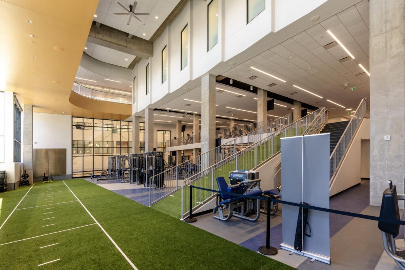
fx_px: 180
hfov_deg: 96.7
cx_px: 202
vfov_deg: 73.8
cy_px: 135
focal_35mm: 16
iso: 400
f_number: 4
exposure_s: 1/60
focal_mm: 16
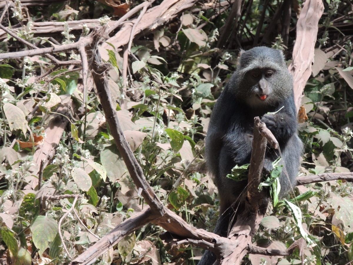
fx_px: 4436
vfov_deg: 3.4
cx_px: 176
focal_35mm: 435
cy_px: 132
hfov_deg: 4.6
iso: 400
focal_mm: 77.5
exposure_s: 1/200
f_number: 4.9
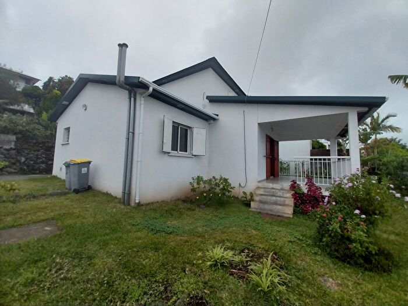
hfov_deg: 106.2
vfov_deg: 89.9
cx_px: 204
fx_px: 153
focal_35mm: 13
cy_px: 153
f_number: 2.2
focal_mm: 1.13
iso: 64
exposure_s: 1/657
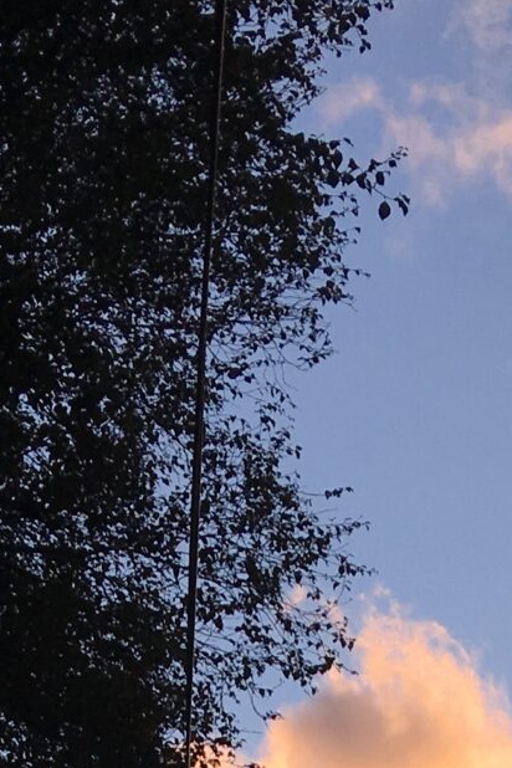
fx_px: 2666
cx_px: 345
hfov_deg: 11.0
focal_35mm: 125
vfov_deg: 13.9
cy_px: 1530
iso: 25
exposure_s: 1/785
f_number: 2.2
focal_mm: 4.15
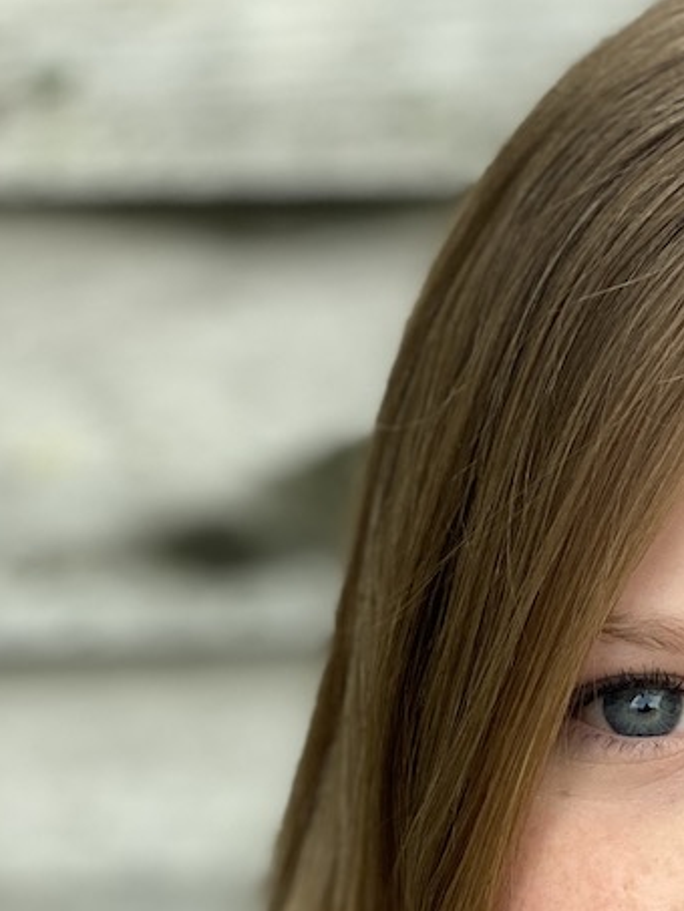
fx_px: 4029
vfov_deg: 12.5
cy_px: 1144
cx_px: 776
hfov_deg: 9.6
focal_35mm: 153
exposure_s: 1/122
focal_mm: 6
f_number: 2
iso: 40
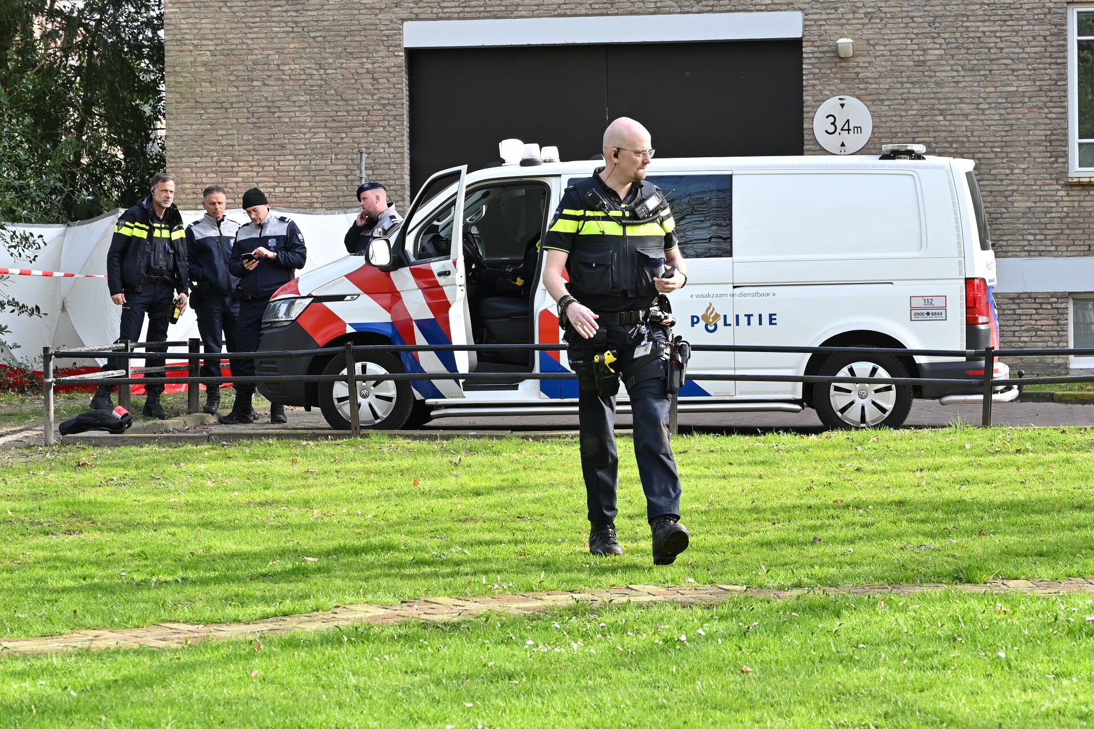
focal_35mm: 105
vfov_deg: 13.0
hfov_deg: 19.5
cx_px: 547
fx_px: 3191
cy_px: 364
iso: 400
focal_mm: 70
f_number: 6.3
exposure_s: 1/250
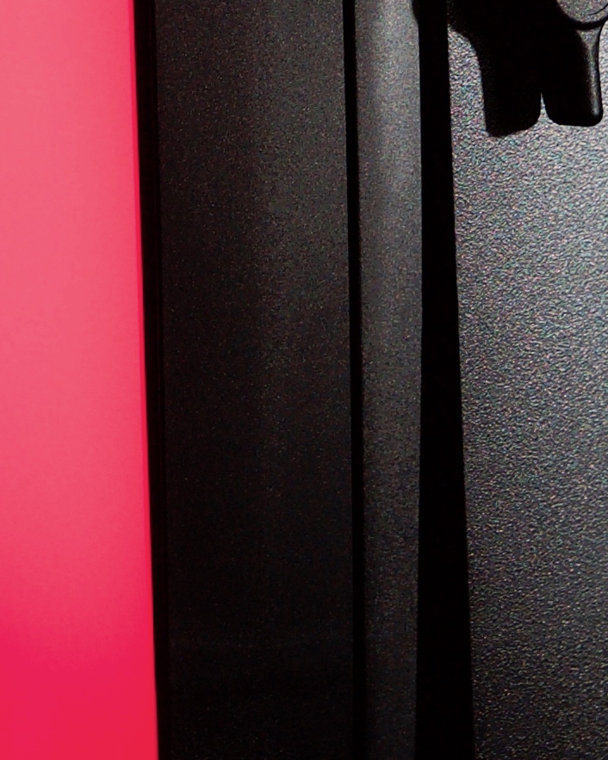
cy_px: -30
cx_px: 150
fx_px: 6953
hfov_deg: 5.0
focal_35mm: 309
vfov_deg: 6.2
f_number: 4.5
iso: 1000
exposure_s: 1/30
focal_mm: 70
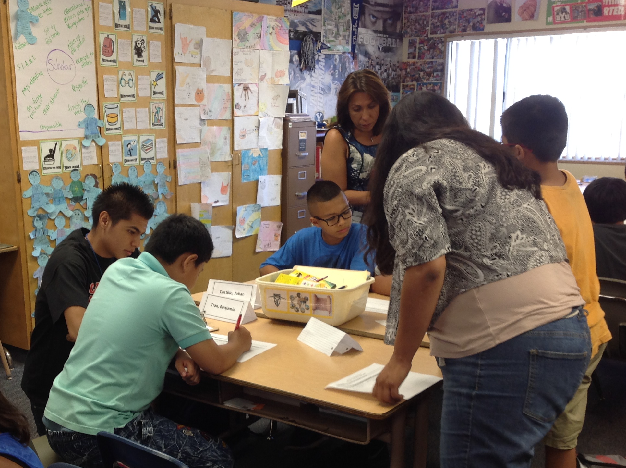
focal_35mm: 47
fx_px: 849
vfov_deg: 30.6
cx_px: 218
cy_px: 314
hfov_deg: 40.1
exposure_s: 1/24
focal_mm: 4.28
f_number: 2.4
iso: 64
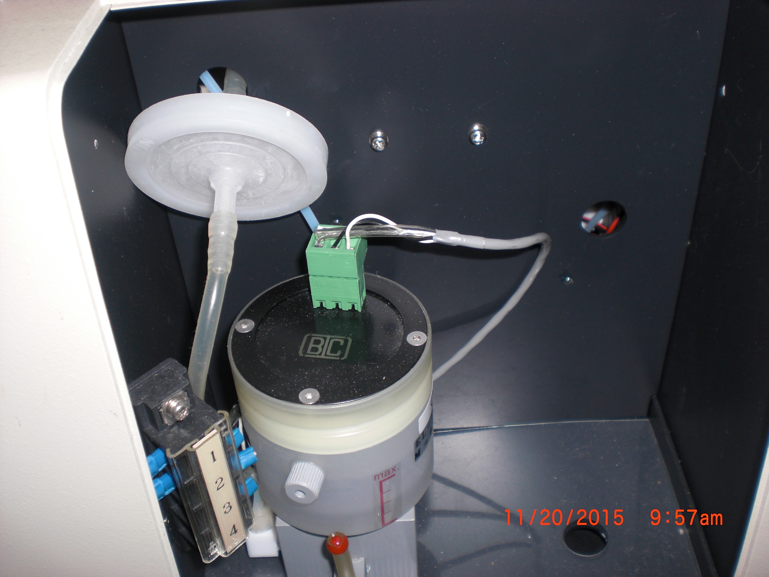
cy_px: 288
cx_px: 384
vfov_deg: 37.7
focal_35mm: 38
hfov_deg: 49.0
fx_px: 844
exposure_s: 1/60
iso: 64
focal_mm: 6.3
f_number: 3.1
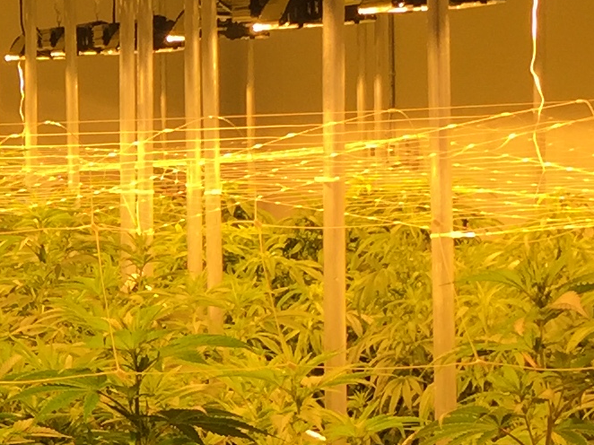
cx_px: -324
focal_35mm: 143
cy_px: 252
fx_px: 2453
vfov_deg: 10.4
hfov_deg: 13.0
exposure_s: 1/694
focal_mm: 4.15
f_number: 2.2
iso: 32
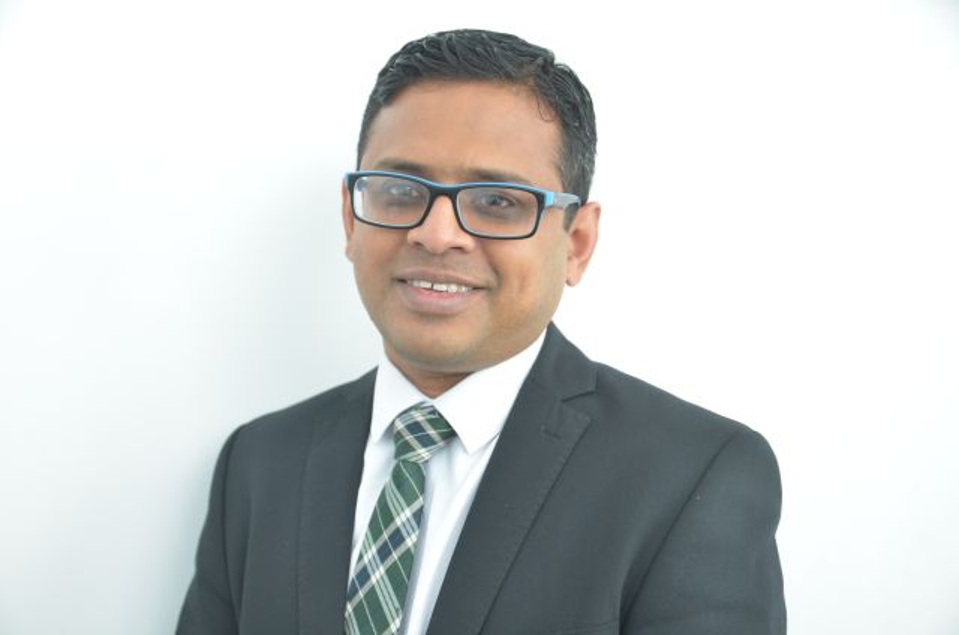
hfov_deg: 41.2
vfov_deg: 28.0
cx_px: 480
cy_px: 318
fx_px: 1276
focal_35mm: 48
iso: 500
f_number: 3.2
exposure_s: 1/400
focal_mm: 32
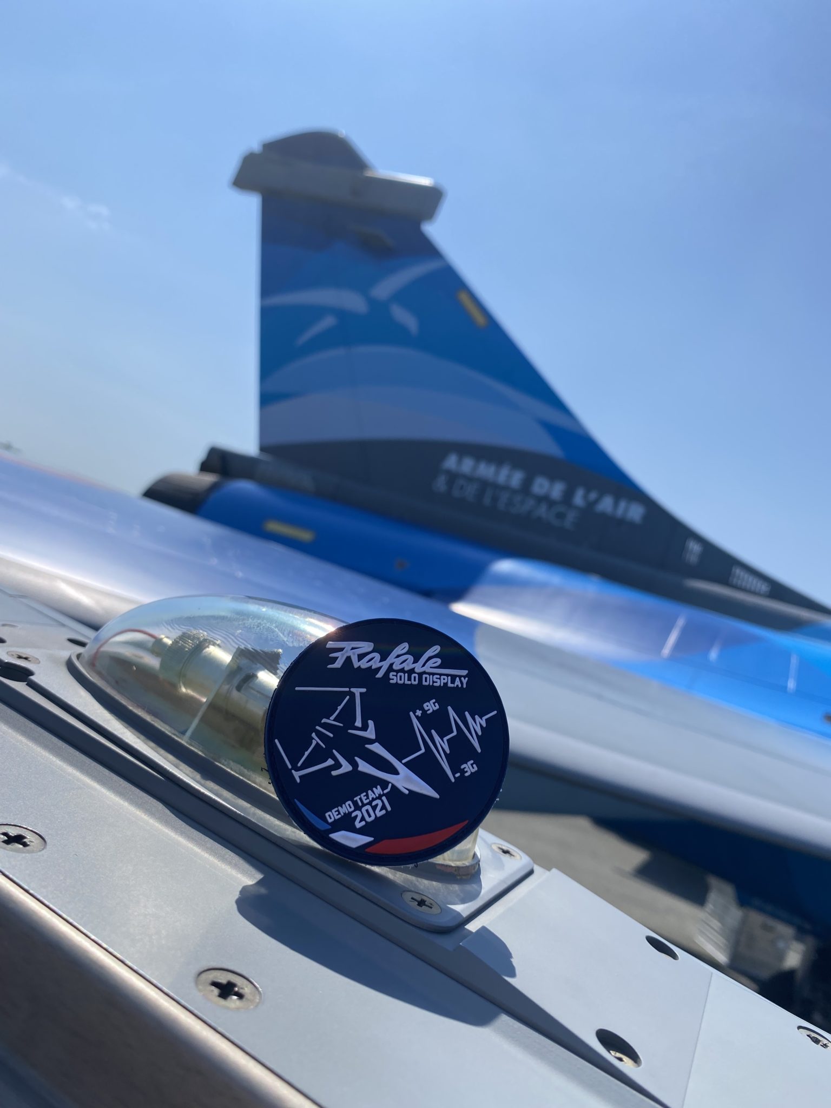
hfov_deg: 53.1
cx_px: 416
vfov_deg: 67.3
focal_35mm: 26
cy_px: 554
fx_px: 832
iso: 32
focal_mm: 4.25
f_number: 1.8
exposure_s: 1/2890
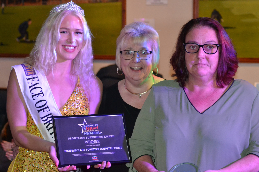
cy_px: 86
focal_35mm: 105
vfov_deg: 13.0
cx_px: 130
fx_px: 755
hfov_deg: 19.5
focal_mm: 70
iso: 3200
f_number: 4
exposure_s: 1/60
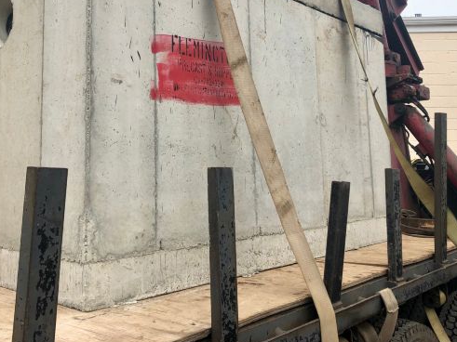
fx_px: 502
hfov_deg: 48.9
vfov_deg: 37.4
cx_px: 199
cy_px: 119
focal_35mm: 38
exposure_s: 1/1333
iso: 20
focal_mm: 3.99
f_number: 1.8
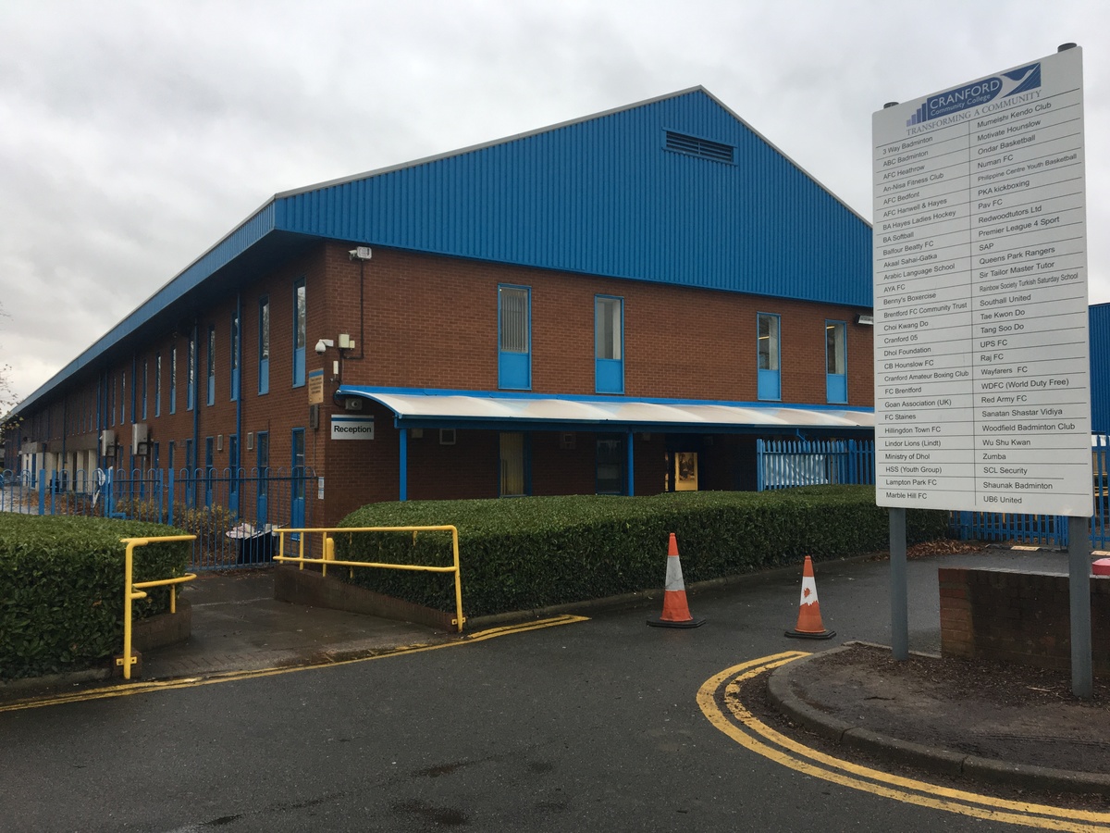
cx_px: 555
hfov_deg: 61.7
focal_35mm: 29
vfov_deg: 48.2
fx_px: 930
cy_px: 416
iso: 40
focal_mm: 4.15
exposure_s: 1/100
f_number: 2.2
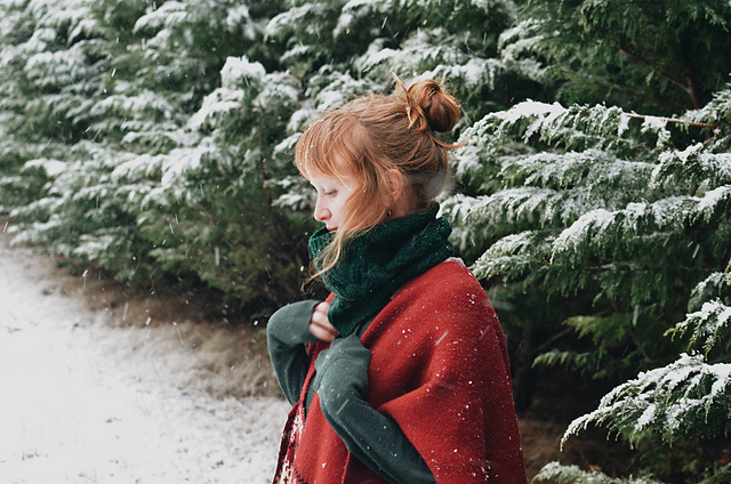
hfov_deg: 37.9
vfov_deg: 25.6
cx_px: 366
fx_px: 1064
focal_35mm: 52
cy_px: 242
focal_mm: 35
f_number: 3.2
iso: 160
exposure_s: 1/80
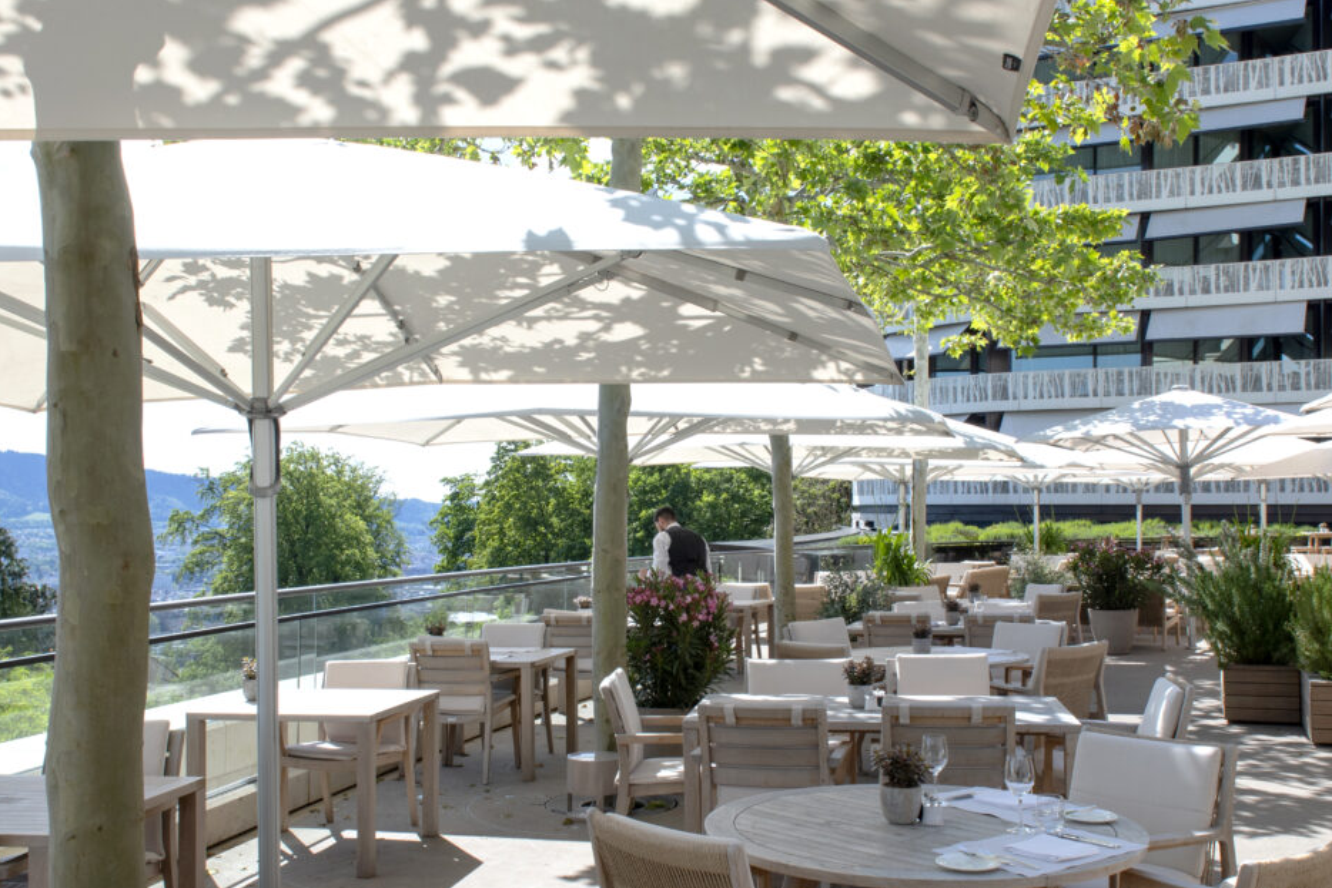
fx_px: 1369
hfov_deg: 51.9
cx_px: 647
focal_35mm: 37
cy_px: 488
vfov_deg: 35.9
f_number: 8
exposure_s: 1/160
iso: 100
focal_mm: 24
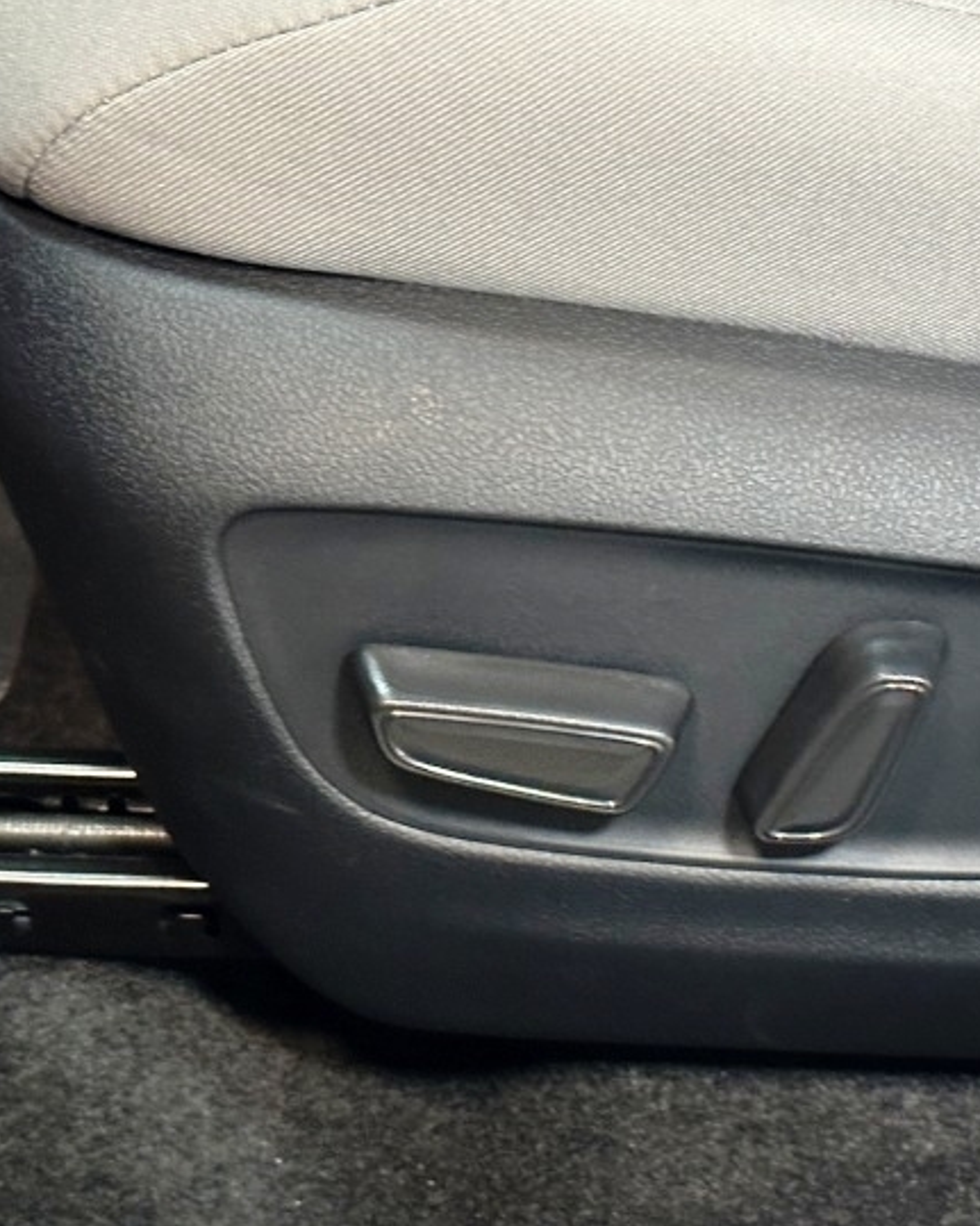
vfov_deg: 21.5
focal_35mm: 89
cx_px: 830
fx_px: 3228
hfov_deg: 17.1
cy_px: 544
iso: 400
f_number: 1.78
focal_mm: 6.86
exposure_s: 1/40
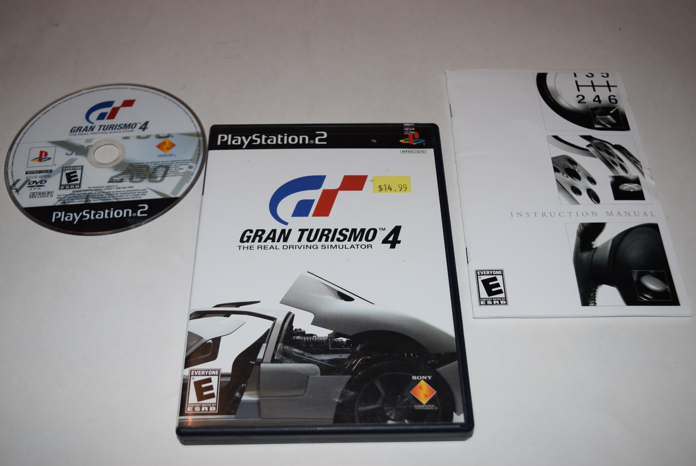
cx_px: 348
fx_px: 755
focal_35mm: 39
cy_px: 233
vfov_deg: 34.3
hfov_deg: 49.5
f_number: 5
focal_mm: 26
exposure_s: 1/100
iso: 200
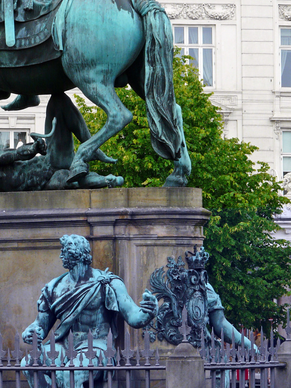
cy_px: 104
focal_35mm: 255
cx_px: 67
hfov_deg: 5.8
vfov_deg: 7.8
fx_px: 2858
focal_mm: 23.7
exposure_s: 1/250
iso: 100
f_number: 5
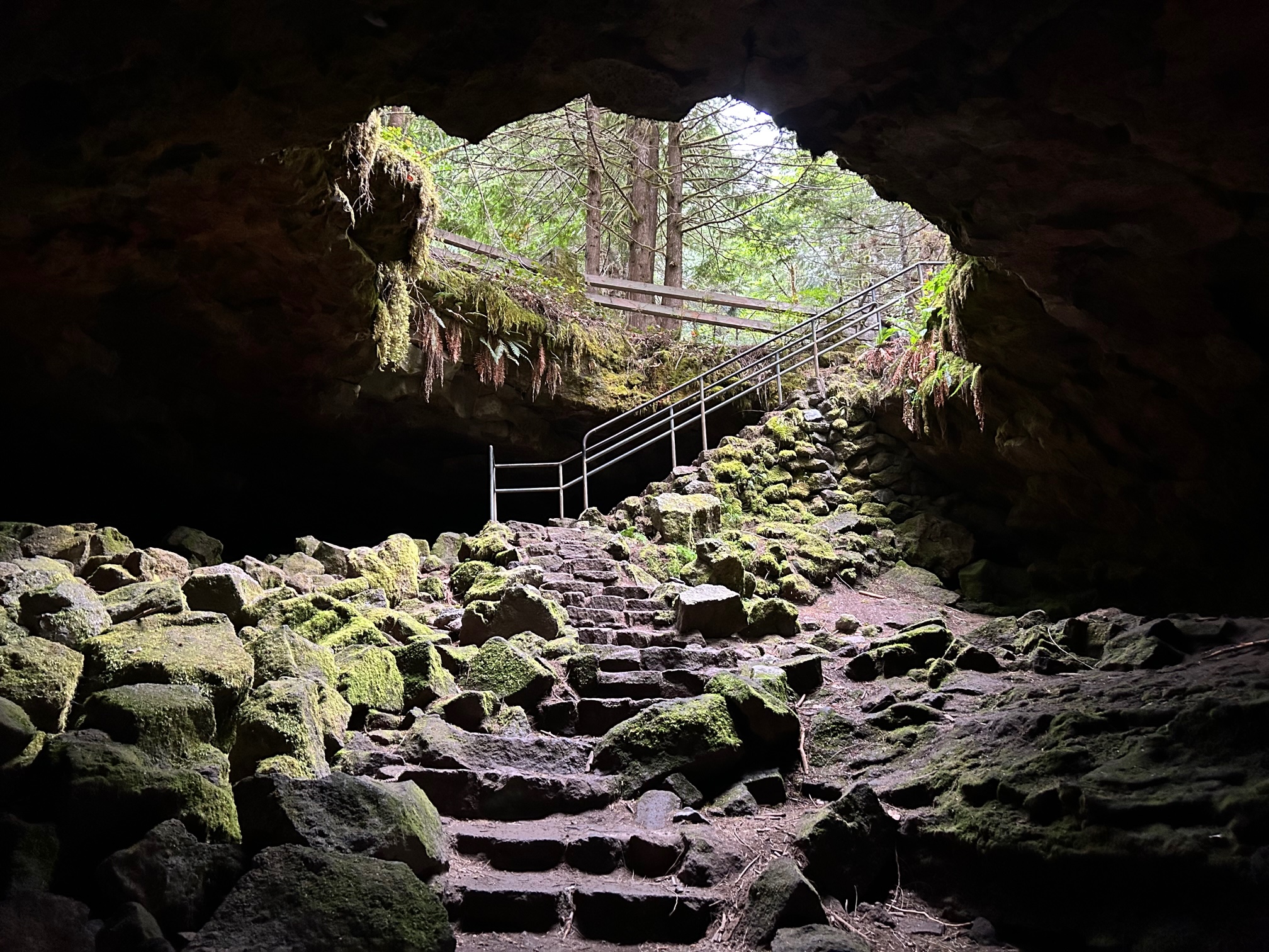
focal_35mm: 26
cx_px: 634
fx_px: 953
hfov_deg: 67.3
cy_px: 476
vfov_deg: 53.1
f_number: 1.5
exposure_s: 1/40
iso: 640
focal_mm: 5.7
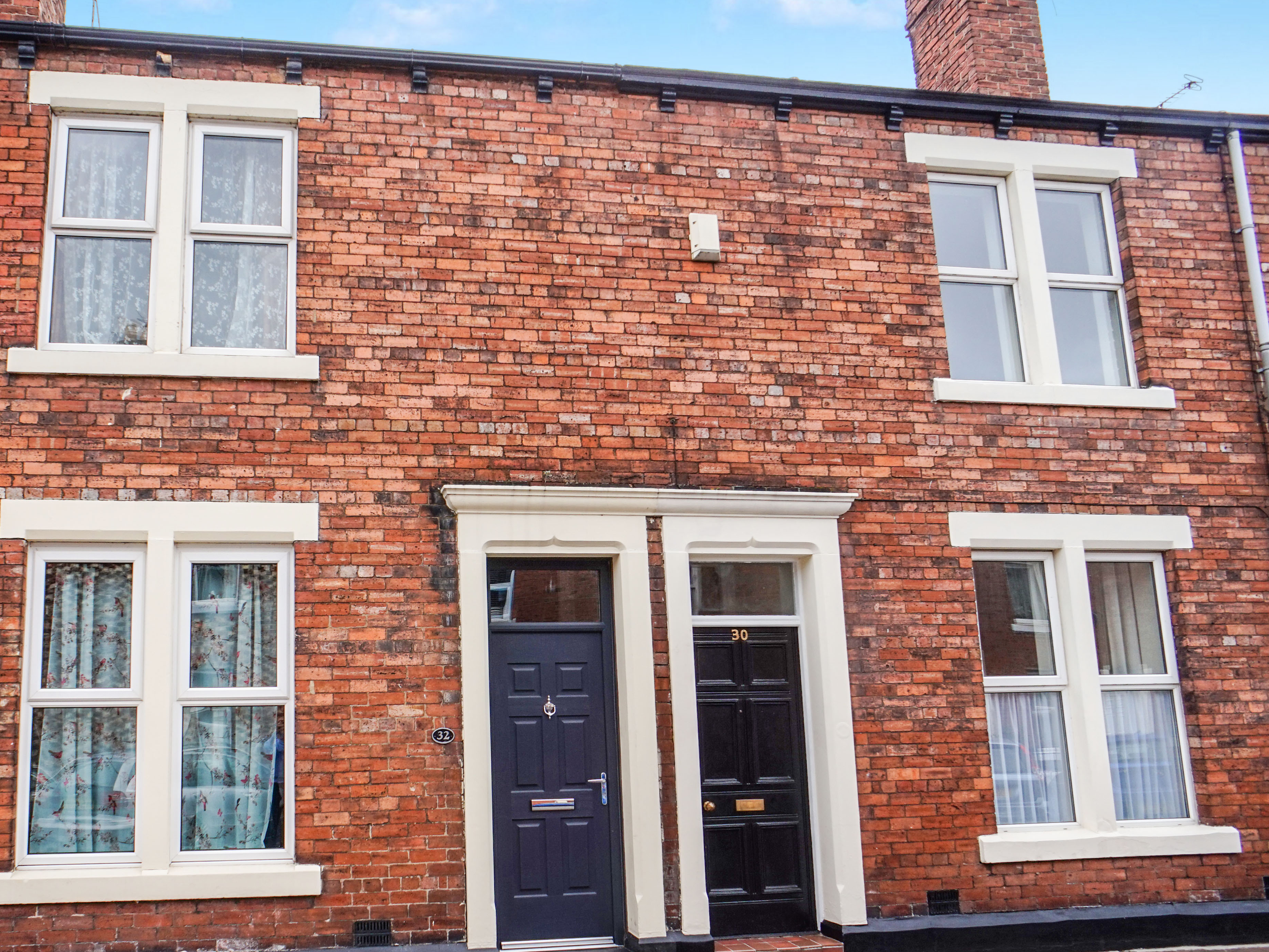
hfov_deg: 52.8
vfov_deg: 41.7
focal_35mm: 34
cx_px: 416
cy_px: 551
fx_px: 1246
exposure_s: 1/100
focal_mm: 16
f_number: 8
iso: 100
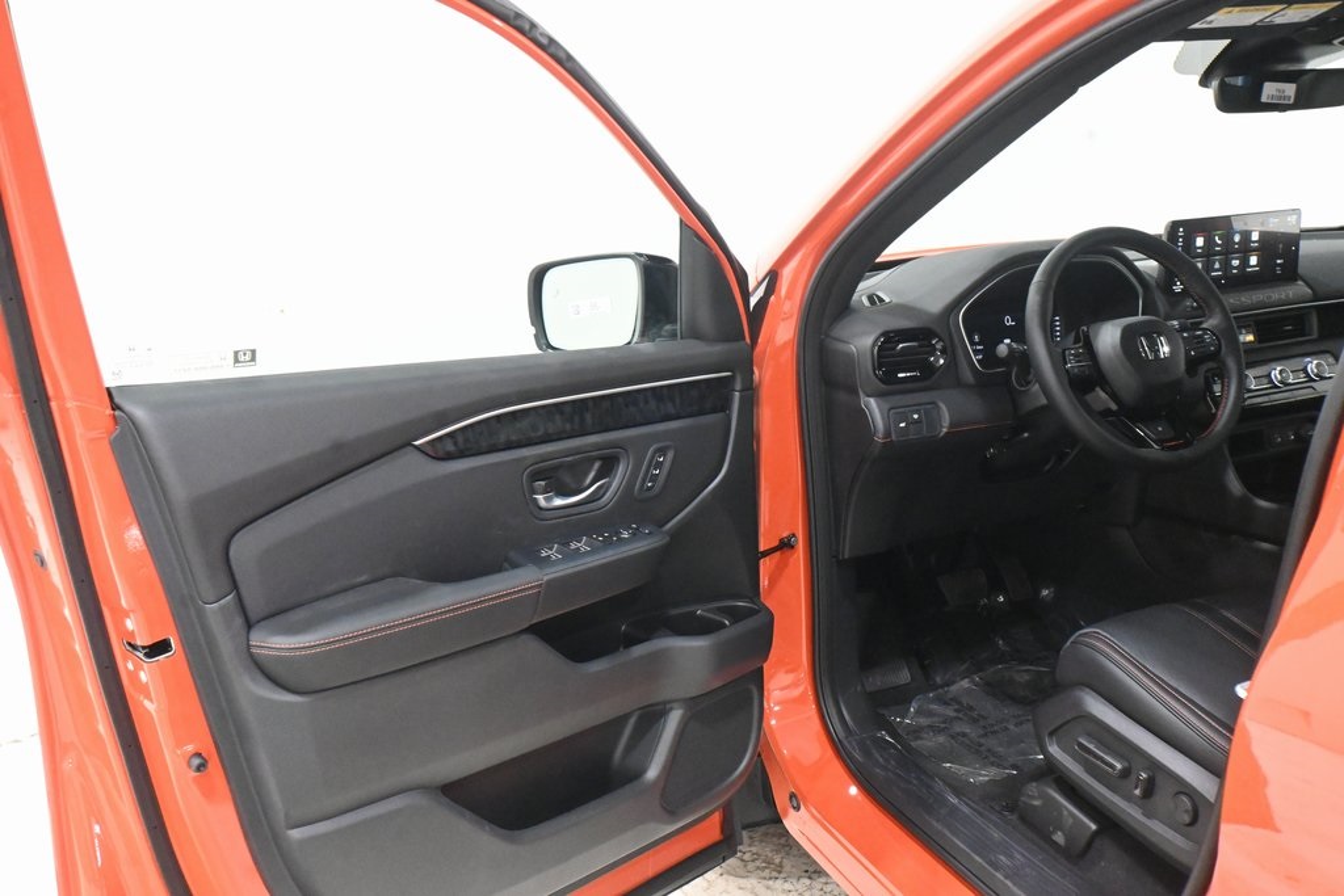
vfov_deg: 43.6
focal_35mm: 30
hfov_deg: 61.9
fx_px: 1120
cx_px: 672
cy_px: 448
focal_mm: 20
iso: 6400
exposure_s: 1/10
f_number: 10
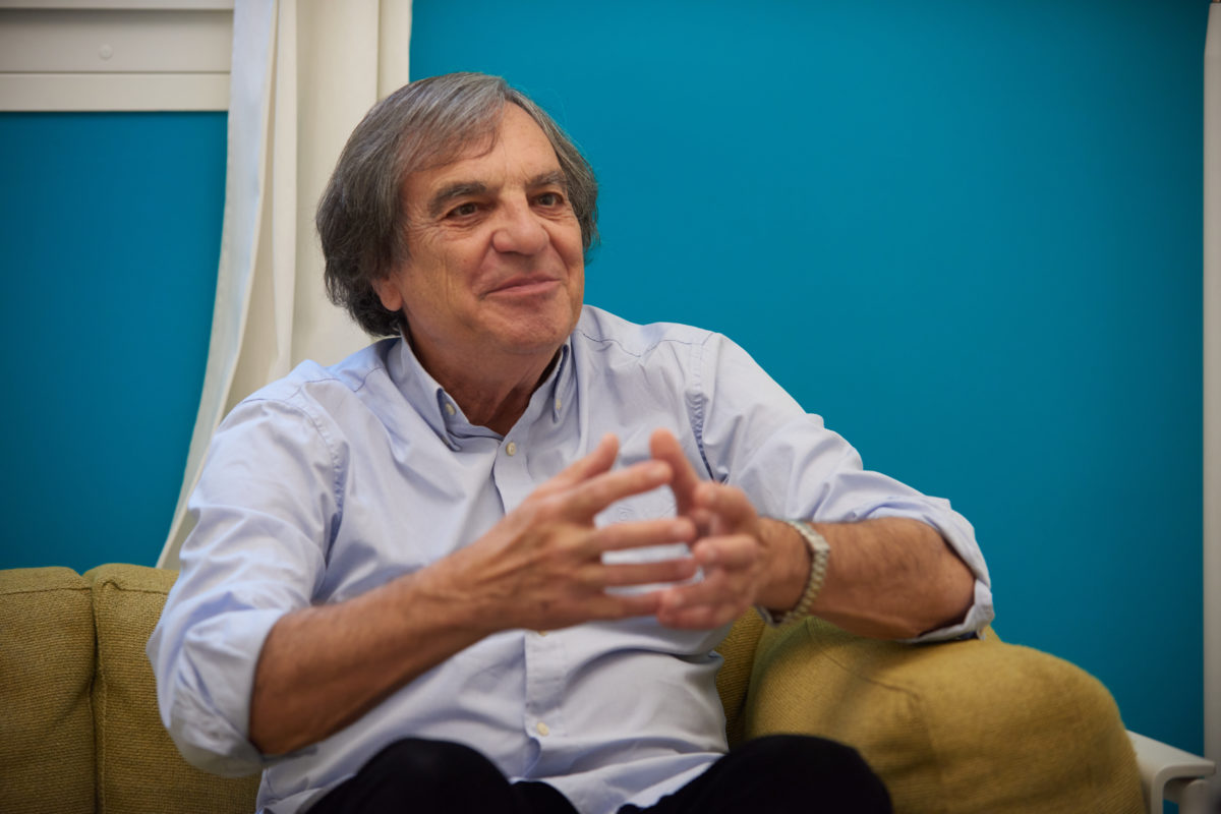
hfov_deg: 19.5
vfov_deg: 13.0
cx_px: 610
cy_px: 407
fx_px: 3561
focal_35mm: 105
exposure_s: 1/125
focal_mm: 105
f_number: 2.8
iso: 1250
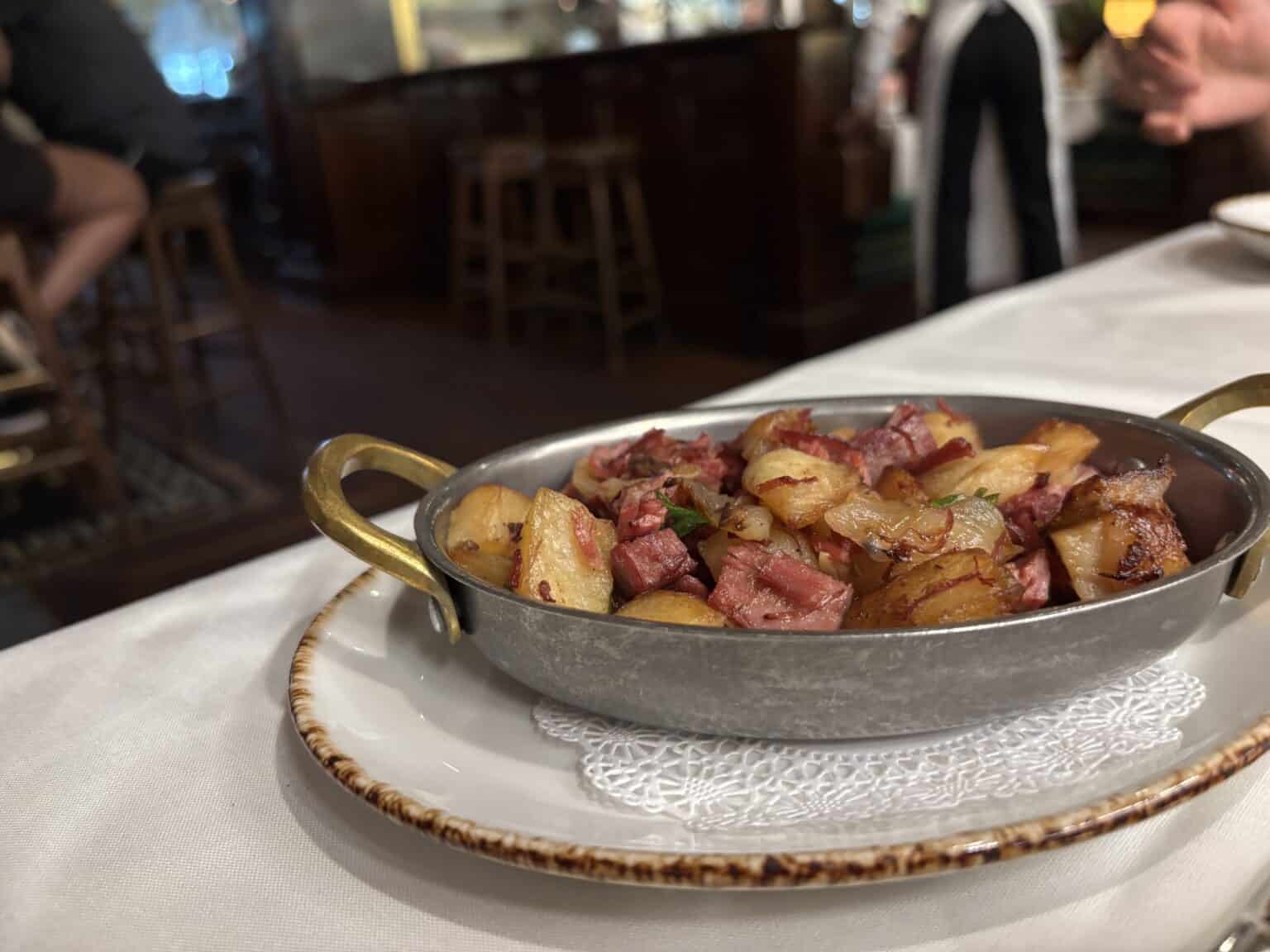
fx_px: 954
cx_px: 635
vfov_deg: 53.1
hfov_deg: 67.3
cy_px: 476
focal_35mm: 26
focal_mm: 5.96
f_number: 1.6
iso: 500
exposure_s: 1/30
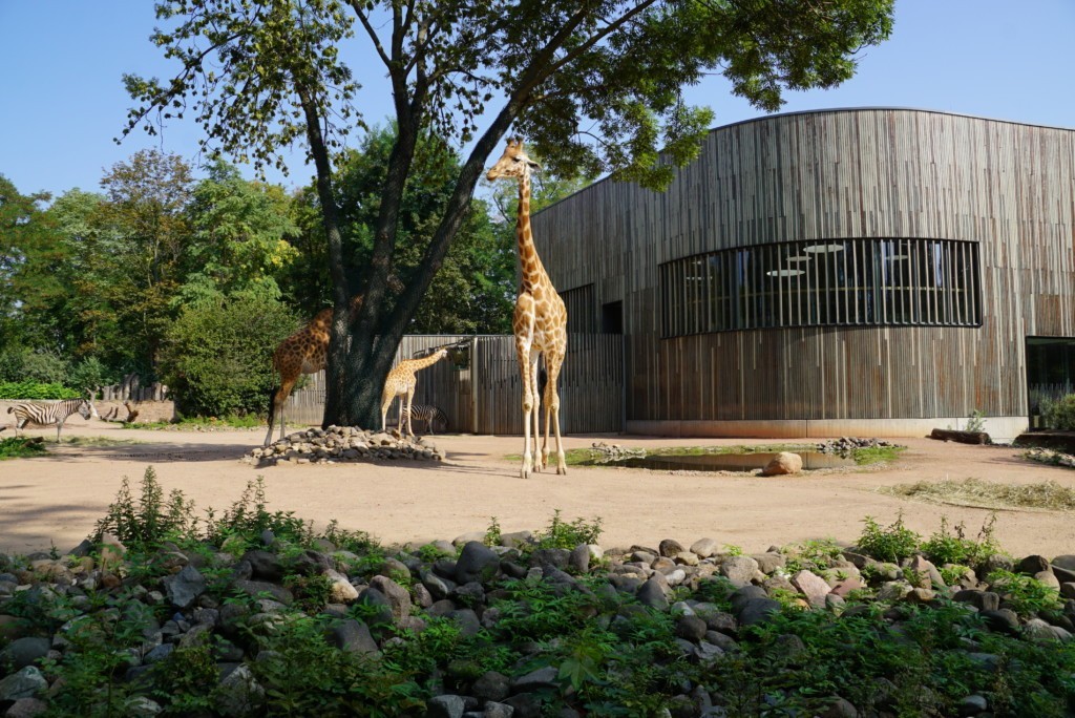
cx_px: 538
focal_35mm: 27
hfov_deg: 67.4
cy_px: 359
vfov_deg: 48.0
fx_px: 807
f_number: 9
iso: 100
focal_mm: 18
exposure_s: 1/125
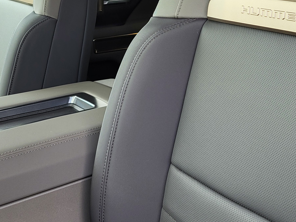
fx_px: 496
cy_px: 62
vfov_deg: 25.0
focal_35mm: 58
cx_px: 226
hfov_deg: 32.5
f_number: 1.8
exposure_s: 1/125
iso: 40
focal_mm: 5.4
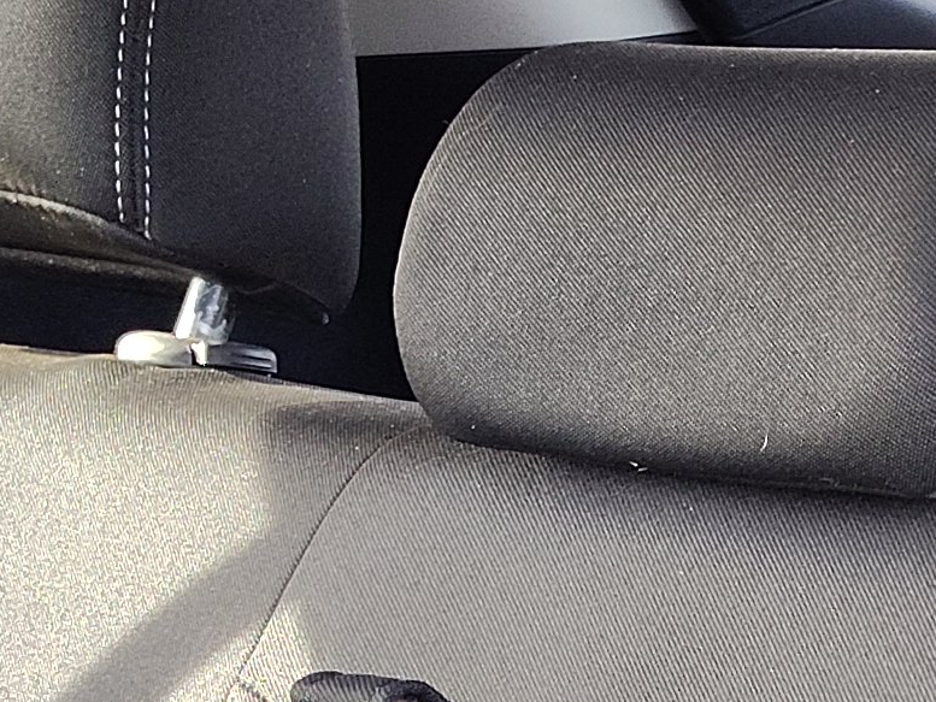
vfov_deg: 11.3
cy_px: 1031
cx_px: 1381
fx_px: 3408
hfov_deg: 14.6
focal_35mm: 126
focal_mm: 5.56
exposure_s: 1/60
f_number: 1.8
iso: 541
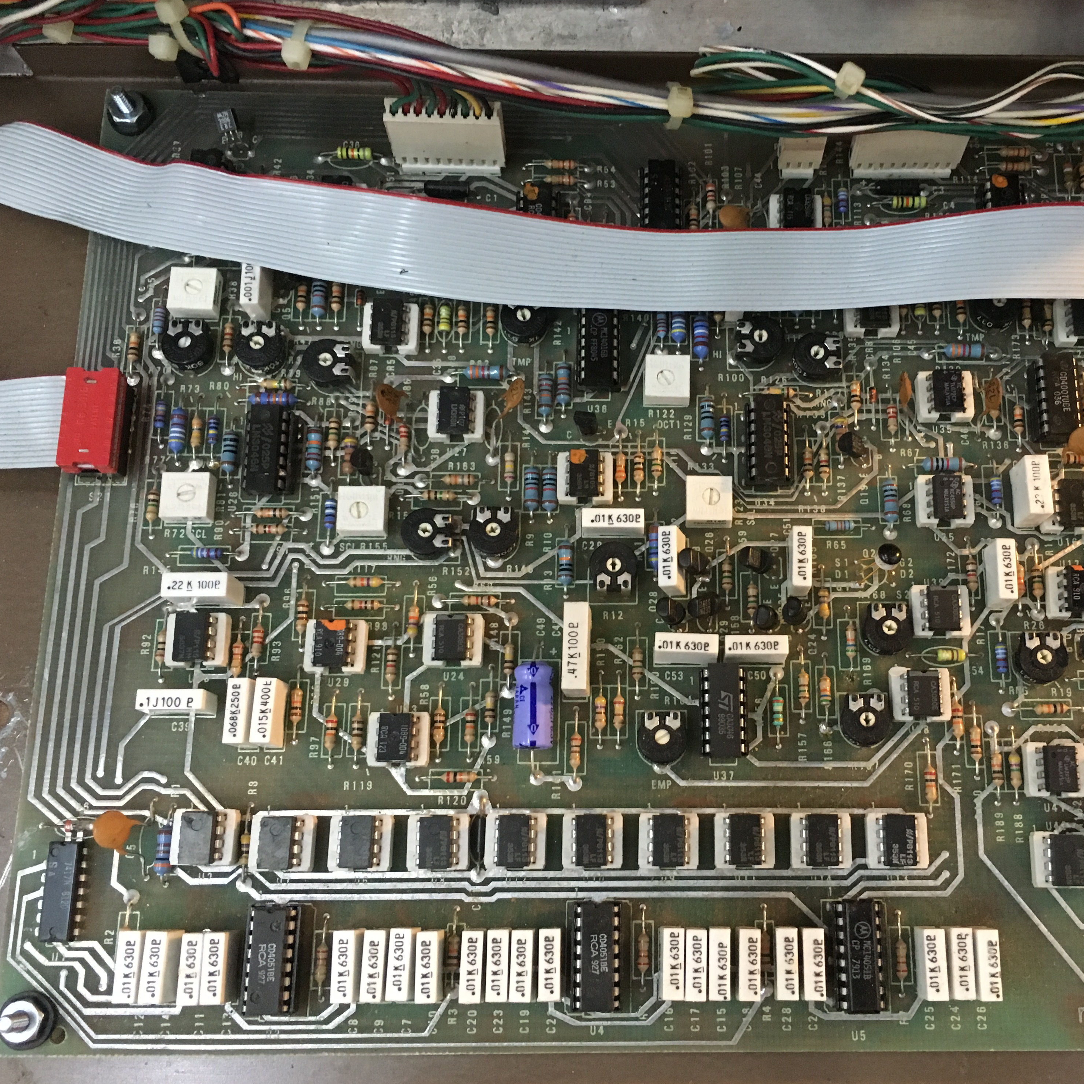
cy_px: 538
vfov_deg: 47.2
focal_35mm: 35
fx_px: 1240
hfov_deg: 46.8
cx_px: 684
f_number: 2.2
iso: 200
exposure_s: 1/20
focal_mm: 4.15
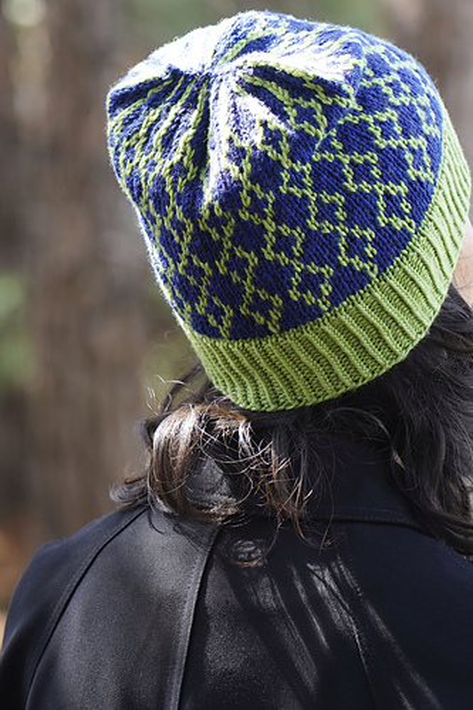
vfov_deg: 19.5
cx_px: 236
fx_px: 2071
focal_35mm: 105
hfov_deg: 13.0
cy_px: 355
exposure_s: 1/125
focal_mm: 105
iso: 320
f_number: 4.5
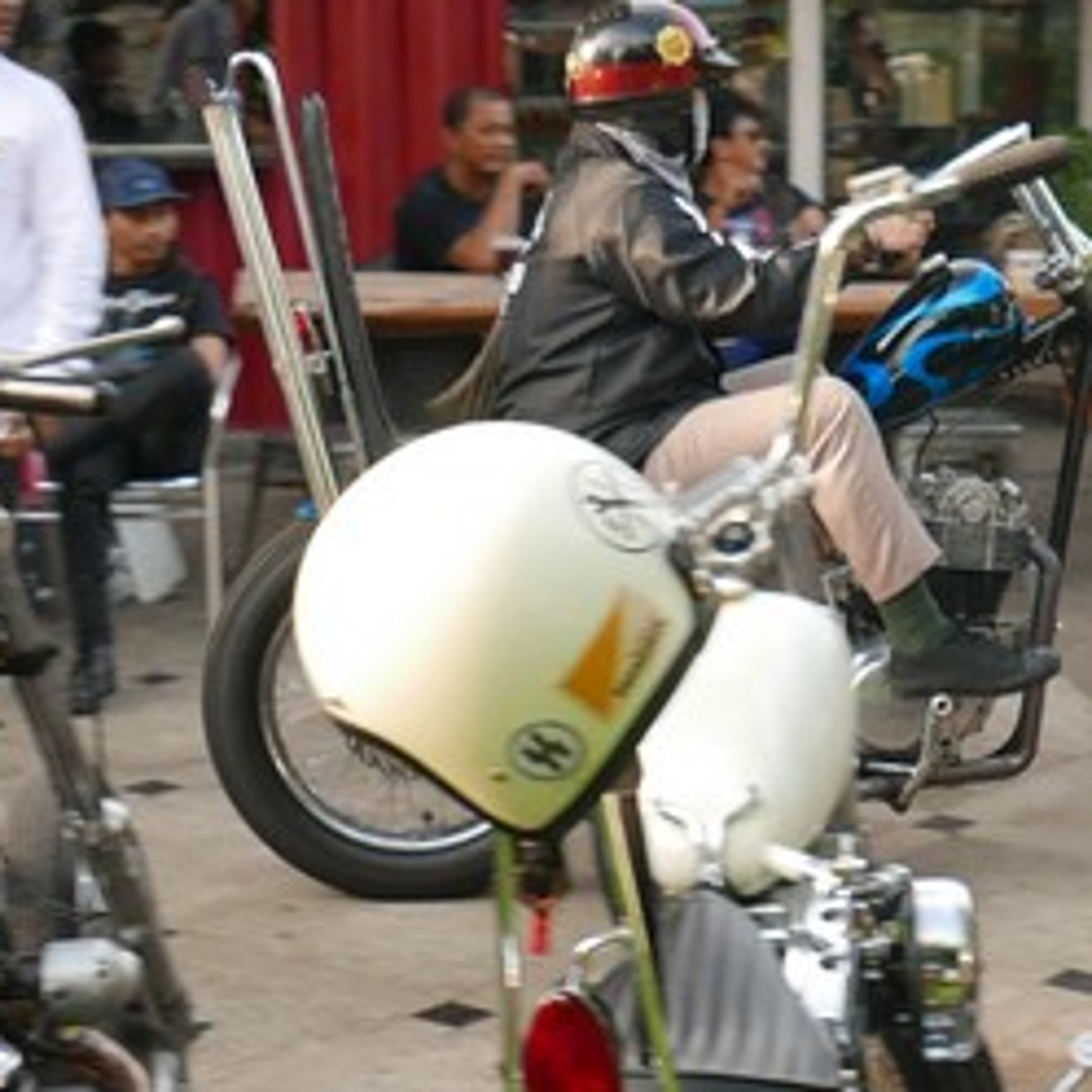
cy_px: 572
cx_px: 851
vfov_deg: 20.6
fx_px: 2998
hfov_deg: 20.4
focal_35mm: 84
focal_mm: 10.9
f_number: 3.5
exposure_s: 1/125
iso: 200
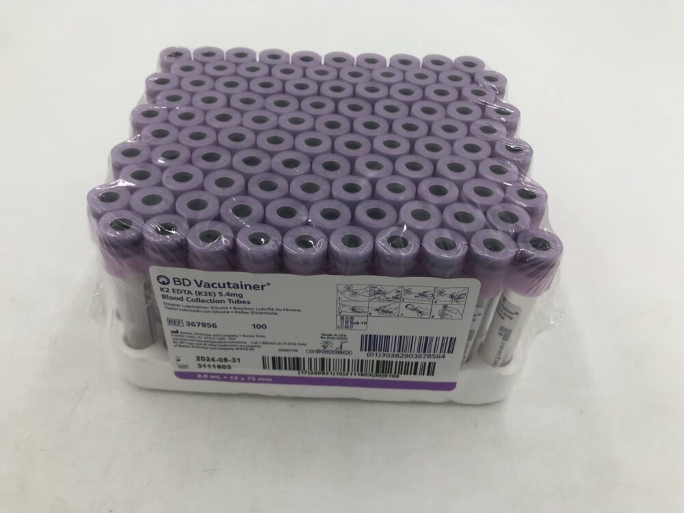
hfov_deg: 63.4
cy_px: 256
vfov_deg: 49.7
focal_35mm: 28
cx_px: 342
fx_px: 553
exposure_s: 1/162
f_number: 1.8
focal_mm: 3.99
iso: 20
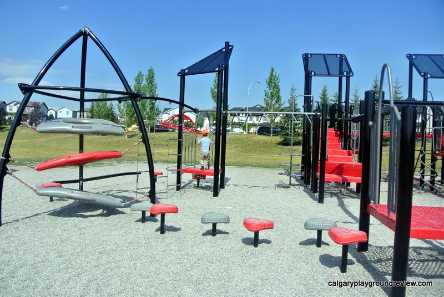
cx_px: 222
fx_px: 333
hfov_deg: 67.3
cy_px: 148
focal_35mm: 27
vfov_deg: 48.1
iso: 100
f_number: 4.5
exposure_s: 1/640
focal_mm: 10
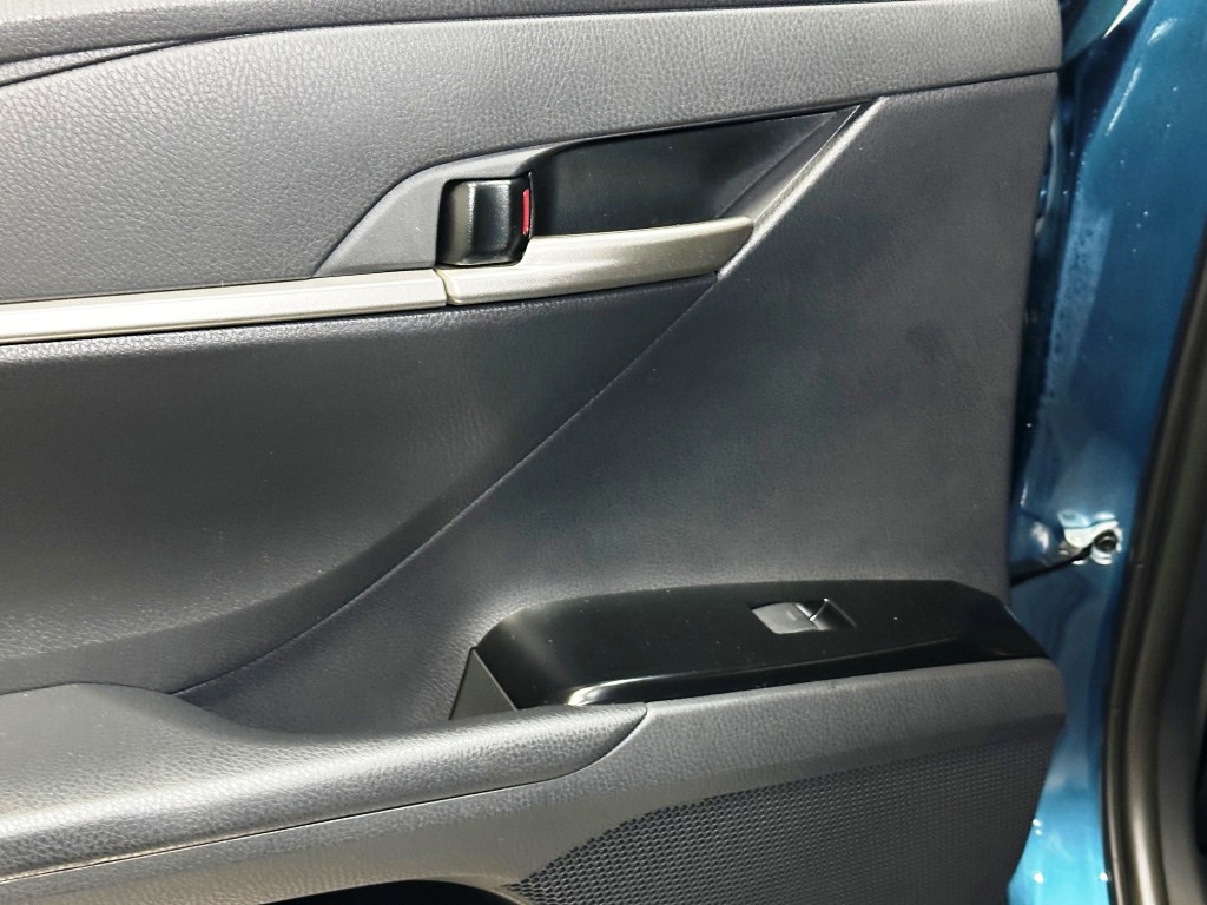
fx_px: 1674
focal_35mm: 48
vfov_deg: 30.3
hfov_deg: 39.7
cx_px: 604
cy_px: 452
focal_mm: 6.86
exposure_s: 1/24
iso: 640
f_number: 1.78
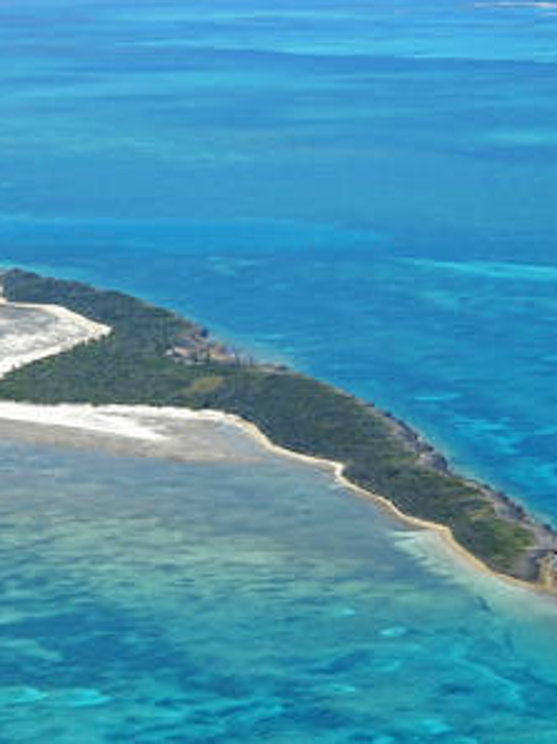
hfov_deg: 9.7
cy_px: 372
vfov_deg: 12.9
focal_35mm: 153
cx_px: 220
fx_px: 3287
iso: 400
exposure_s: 1/1000
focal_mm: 70
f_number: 8
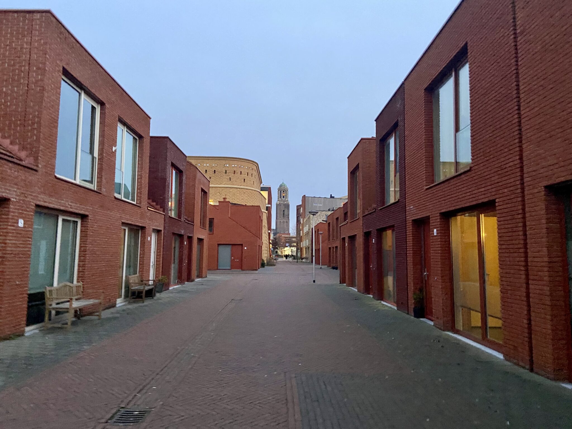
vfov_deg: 53.1
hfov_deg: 67.3
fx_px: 430
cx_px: 286
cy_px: 214
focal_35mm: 26
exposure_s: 1/33
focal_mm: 4.25
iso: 640
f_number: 1.8
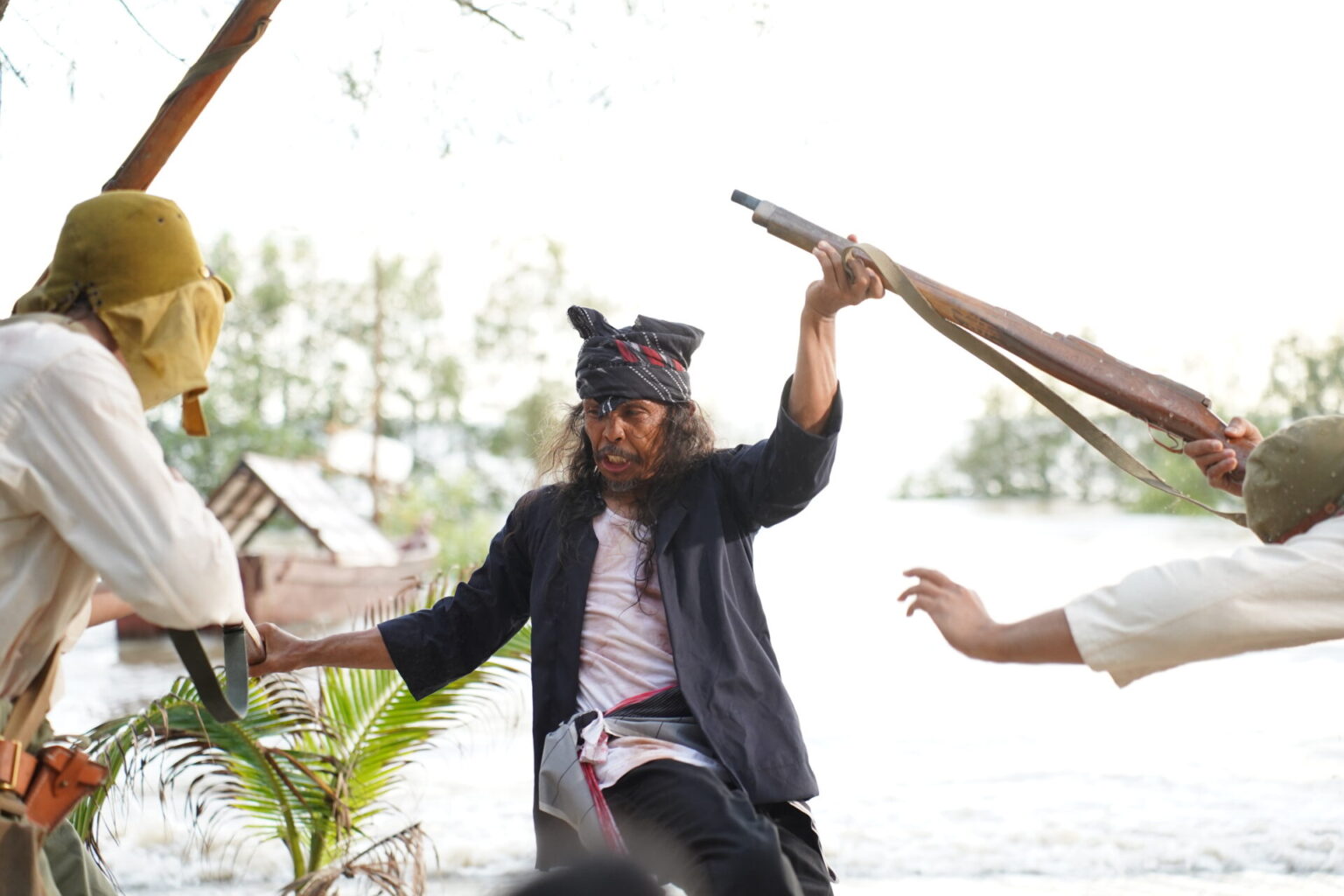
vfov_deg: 18.2
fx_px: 2800
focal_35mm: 75
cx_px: 672
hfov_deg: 27.0
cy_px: 448
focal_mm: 75
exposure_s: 1/800
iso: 1600
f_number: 2.8
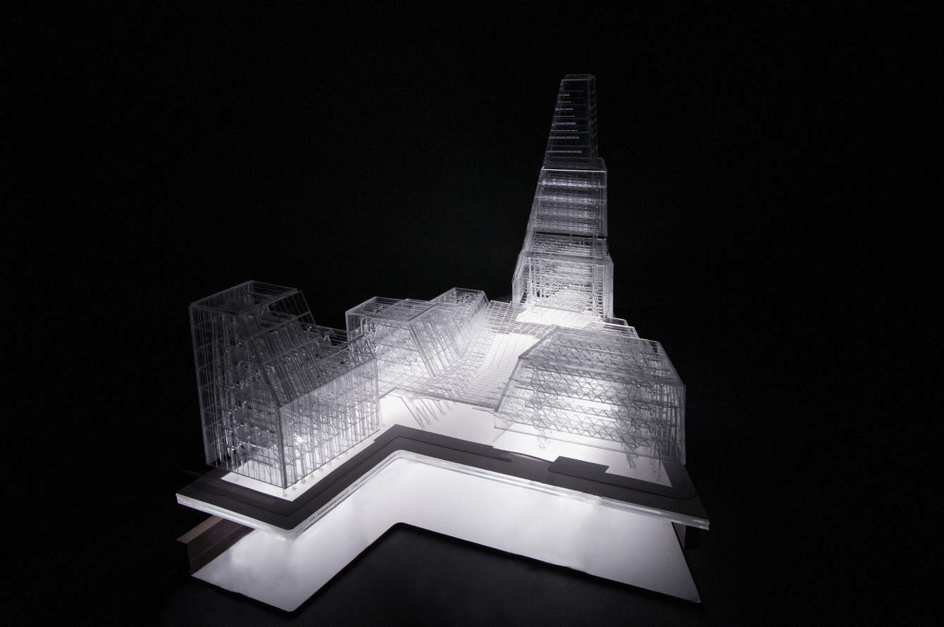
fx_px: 864
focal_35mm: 33
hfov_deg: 57.3
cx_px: 472
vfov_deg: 39.9
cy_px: 314
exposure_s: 1/30
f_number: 13
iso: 900
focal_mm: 22
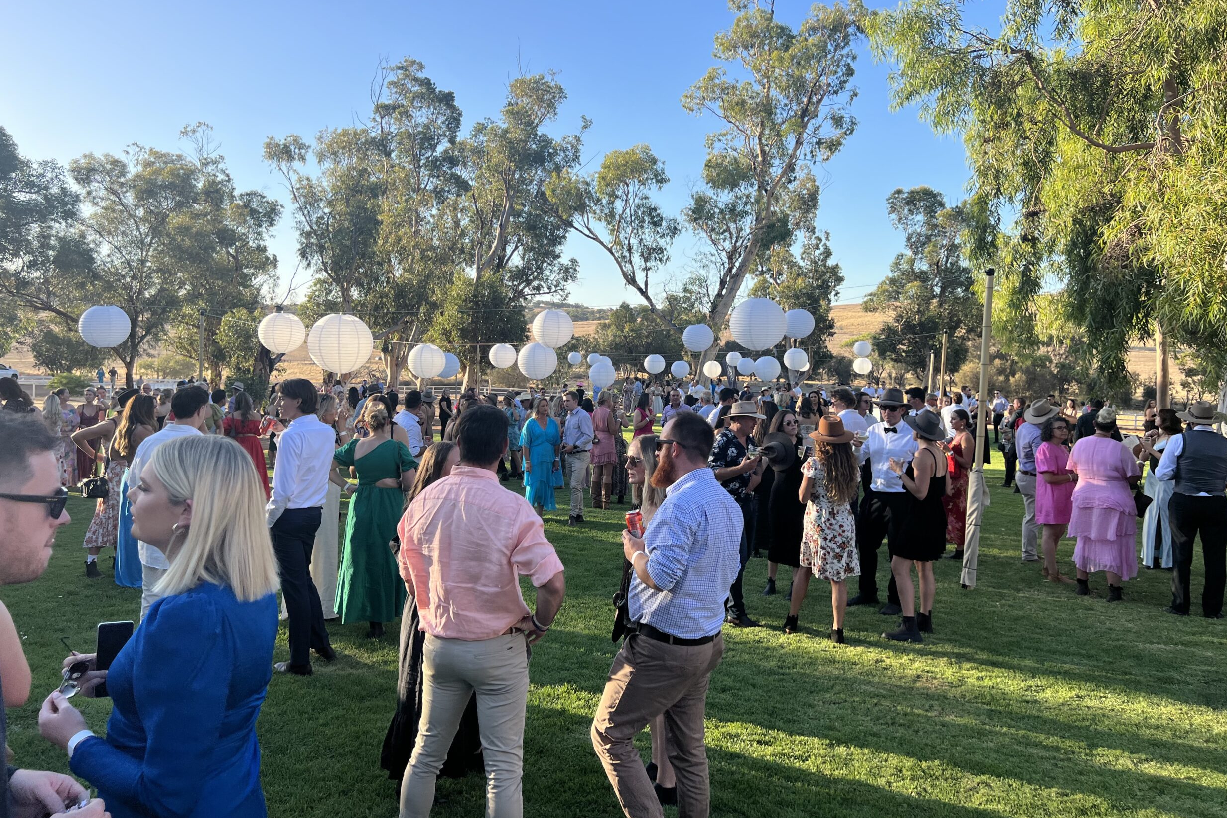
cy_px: 347
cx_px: 612
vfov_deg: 46.3
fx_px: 954
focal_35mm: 28
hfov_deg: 65.5
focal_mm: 5.7
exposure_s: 1/1311
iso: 50
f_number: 1.5
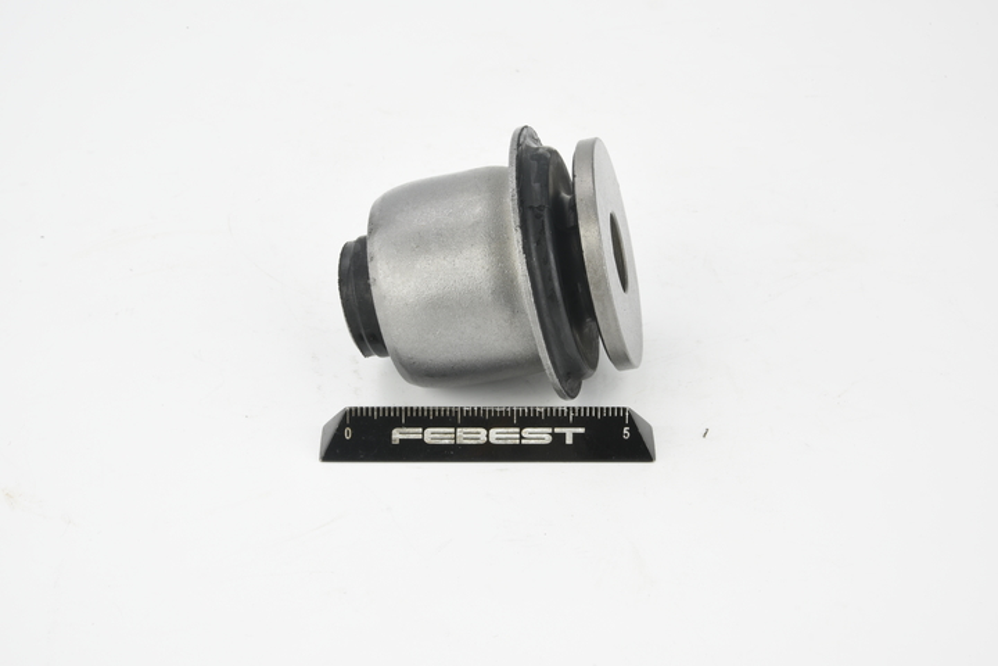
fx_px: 1663
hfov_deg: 33.4
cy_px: 333
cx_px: 499
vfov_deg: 22.6
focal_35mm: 60
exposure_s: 1/2.5
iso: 100
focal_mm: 60
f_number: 32
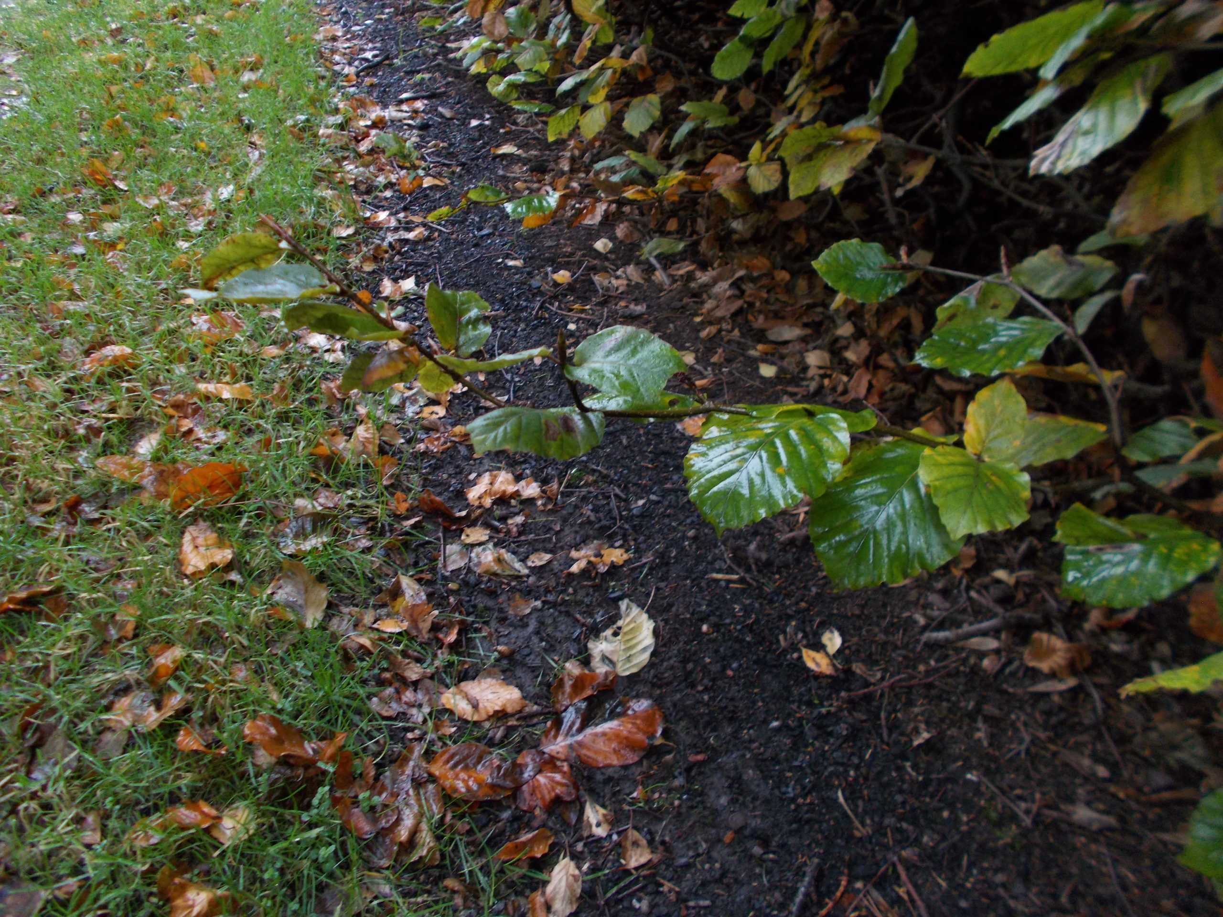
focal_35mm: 26
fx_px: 919
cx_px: 612
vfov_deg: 53.1
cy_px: 458
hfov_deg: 67.3
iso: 200
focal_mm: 4.6
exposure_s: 1/25
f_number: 3.2
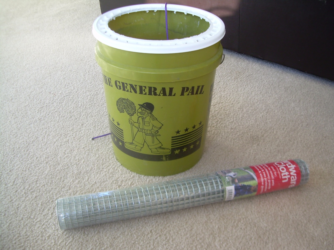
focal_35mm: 38
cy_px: 125
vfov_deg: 37.7
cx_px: 167
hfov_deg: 49.0
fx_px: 367
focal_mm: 6.3
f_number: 2.8
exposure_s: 1/46.2
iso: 50
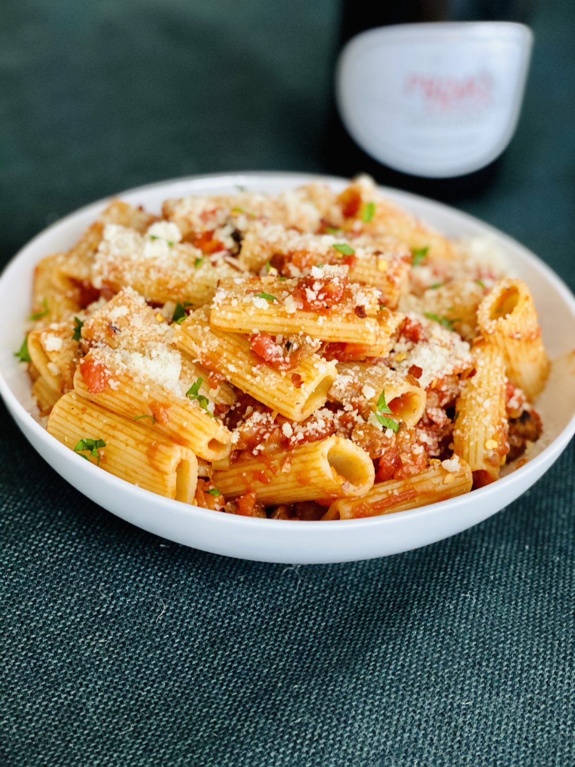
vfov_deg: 36.8
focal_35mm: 52
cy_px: 384
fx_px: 1152
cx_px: 288
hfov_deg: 28.0
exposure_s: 1/40
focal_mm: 6
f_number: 2
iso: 250
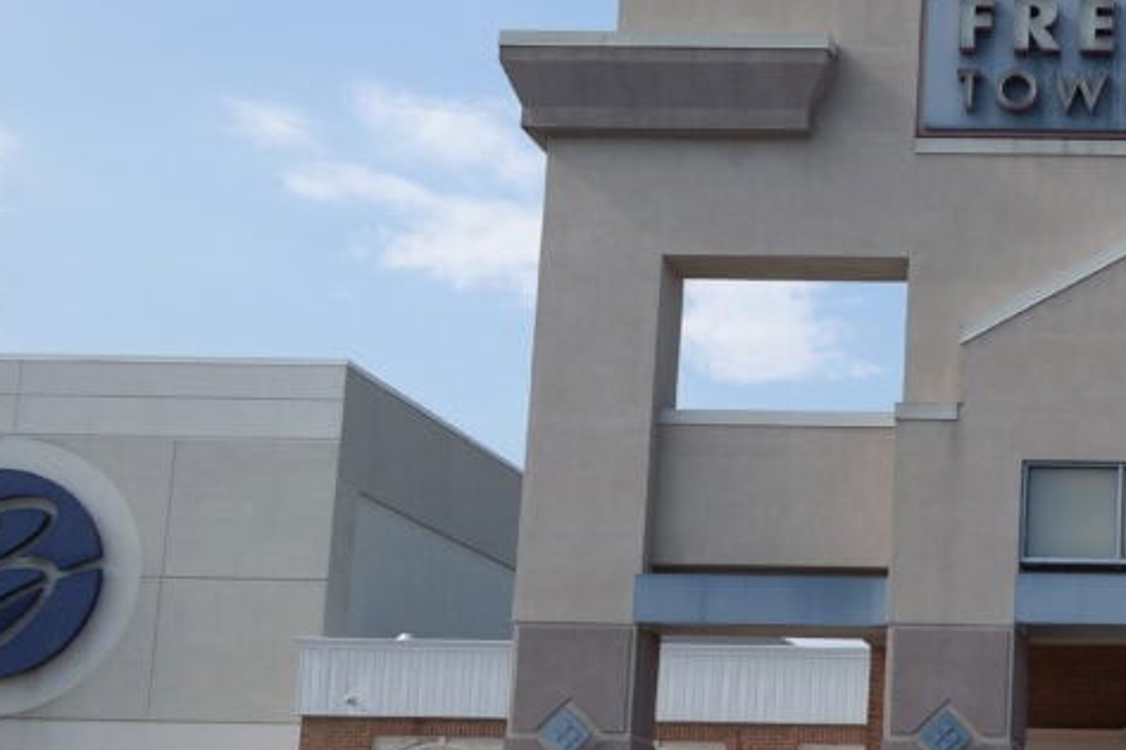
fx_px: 2032
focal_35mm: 65
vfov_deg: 20.8
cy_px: 549
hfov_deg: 28.6
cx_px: 1186
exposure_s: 1/320
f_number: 6.3
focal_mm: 20
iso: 100
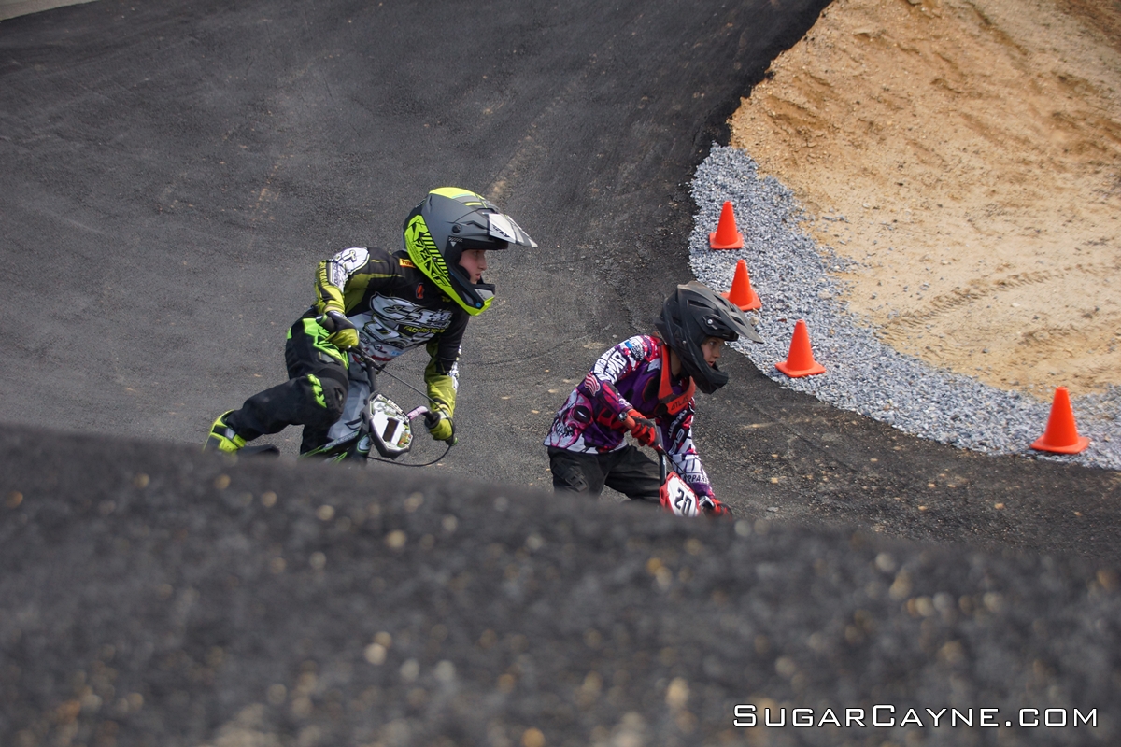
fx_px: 1401
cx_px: 560
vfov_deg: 29.9
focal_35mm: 45
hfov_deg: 43.6
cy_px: 374
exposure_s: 1/2000
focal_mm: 30
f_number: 4.5
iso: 400
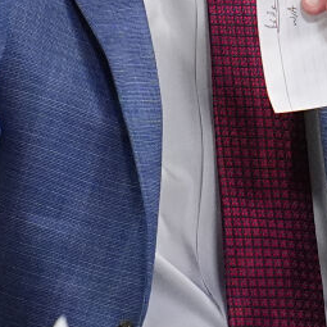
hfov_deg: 0.7
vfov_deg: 0.7
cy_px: -19
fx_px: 25073
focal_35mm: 2346
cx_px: 49
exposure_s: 1/1600
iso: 5000
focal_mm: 400
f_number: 3.5
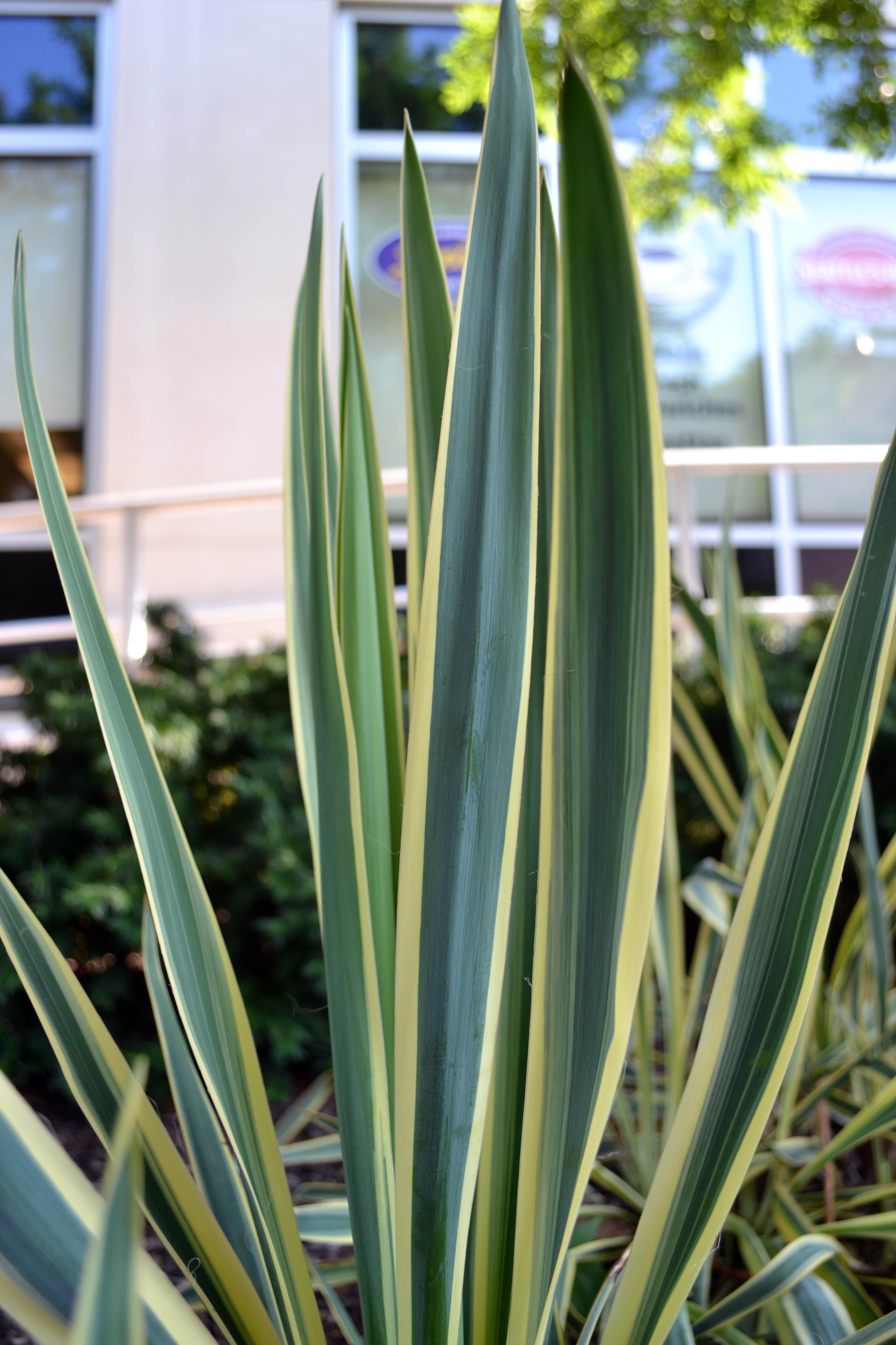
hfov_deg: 40.0
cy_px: 672
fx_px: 1232
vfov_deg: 57.2
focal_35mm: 33
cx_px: 448
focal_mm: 22
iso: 100
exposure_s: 1/60
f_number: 4.5
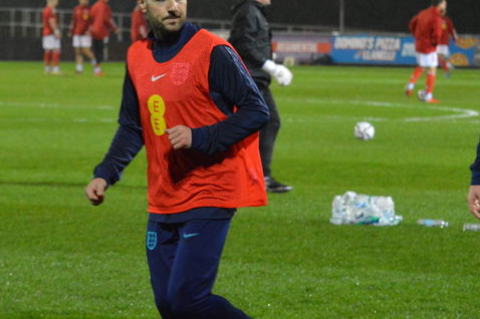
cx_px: 187
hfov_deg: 7.2
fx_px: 3837
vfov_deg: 4.8
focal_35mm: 288
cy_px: 134
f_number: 4.8
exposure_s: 1/200
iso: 3200
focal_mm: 102
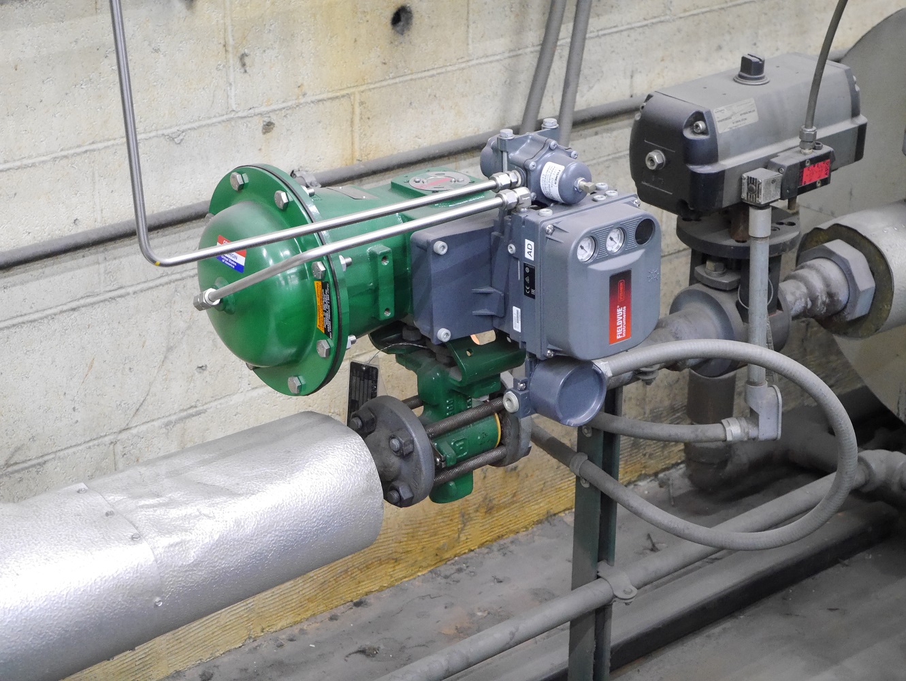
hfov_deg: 27.0
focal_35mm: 72
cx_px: 453
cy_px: 340
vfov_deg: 20.5
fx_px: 1886
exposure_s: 1/50
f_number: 5.5
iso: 3200
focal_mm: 36
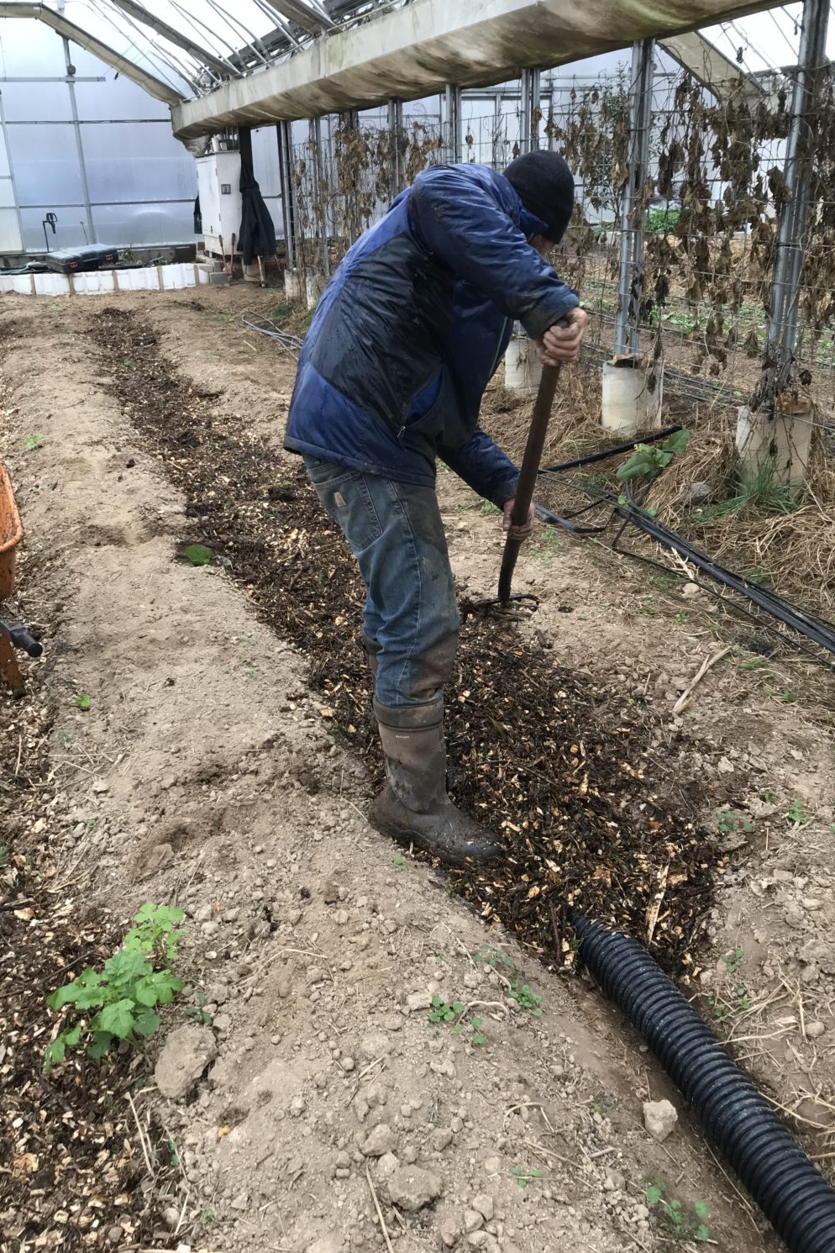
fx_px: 1044
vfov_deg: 61.9
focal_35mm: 30
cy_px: 619
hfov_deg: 43.6
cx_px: 407
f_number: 1.8
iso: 32
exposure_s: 1/120
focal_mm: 3.99
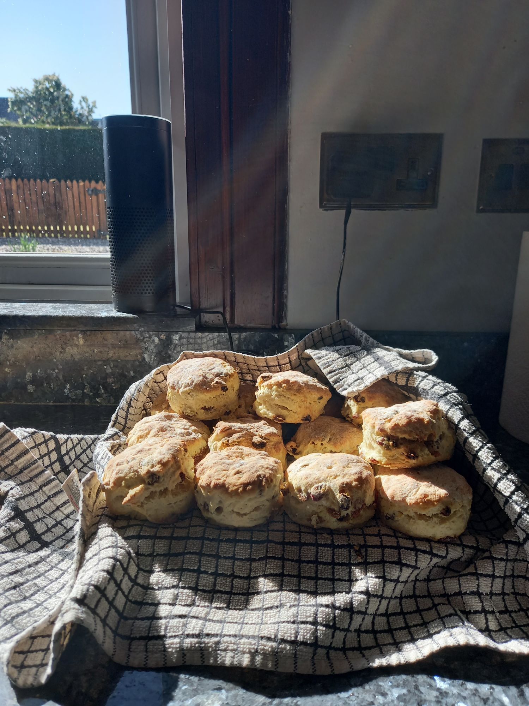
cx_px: 264
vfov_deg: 69.4
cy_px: 353
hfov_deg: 54.9
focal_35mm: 25
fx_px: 509
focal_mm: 4.6
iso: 25
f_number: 2
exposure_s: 1/116
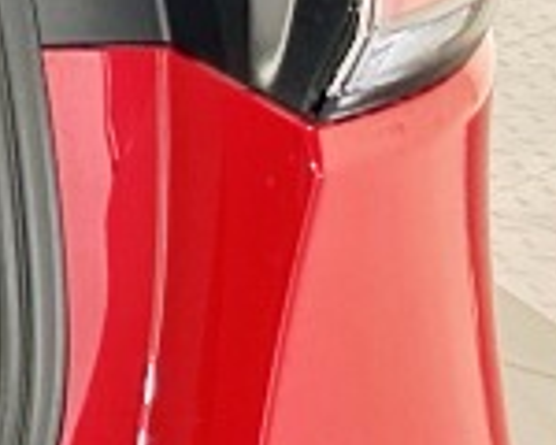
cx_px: -1286
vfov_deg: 9.6
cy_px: 70
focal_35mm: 160
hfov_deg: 8.9
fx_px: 2633
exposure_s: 1/30
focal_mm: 6.86
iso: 1000
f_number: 1.78
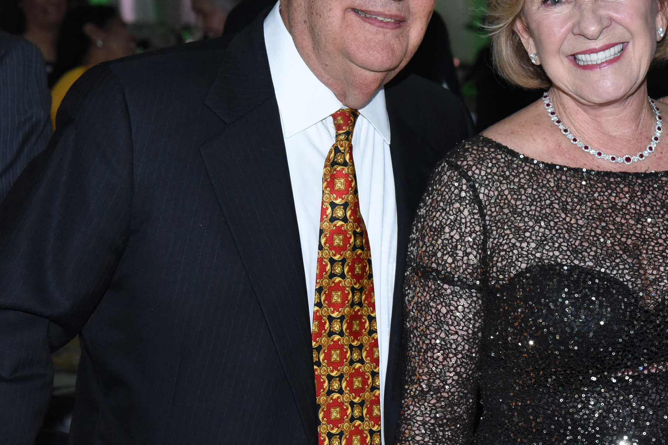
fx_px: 1799
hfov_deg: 20.8
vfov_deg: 14.1
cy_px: 121
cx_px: 535
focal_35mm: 97
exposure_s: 1/125
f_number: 5
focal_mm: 48
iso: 3200
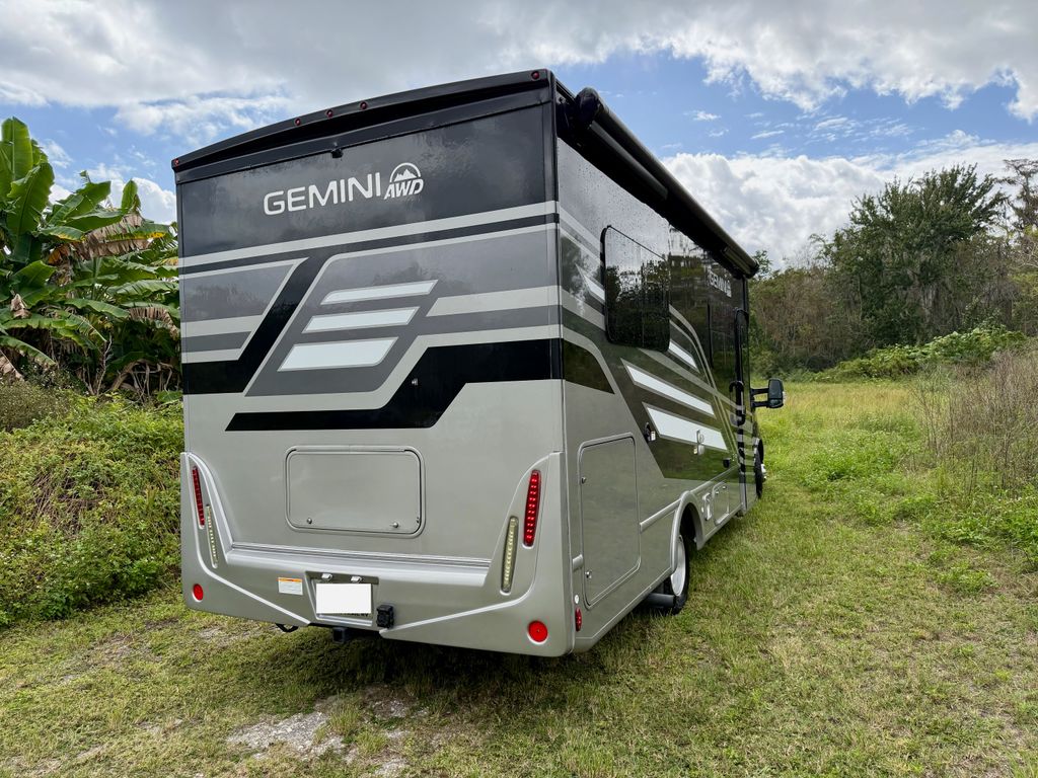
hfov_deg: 71.6
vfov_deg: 56.8
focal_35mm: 24
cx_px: 519
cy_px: 389
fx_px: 720
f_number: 1.78
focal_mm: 6.76
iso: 100
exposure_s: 1/2801
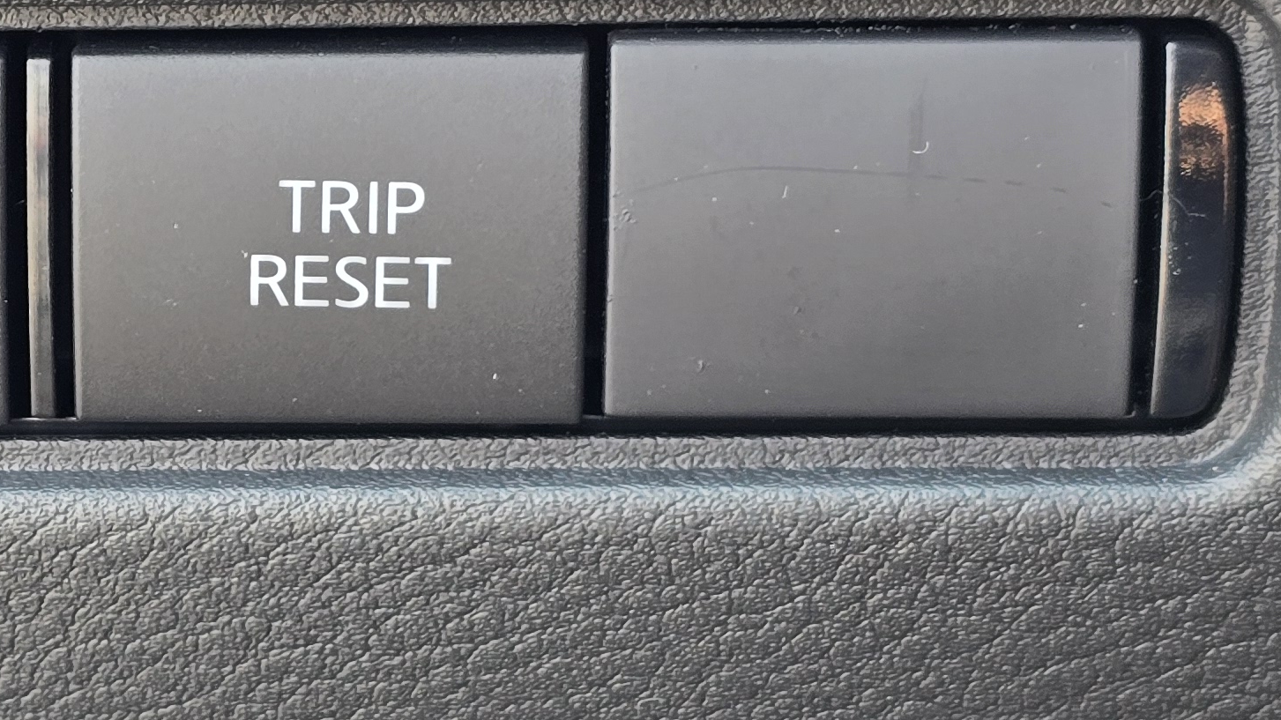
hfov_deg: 29.1
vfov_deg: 17.5
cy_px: 409
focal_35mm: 69
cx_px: 75
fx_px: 2344
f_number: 1.7
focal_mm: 6.3
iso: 25
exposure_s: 1/60
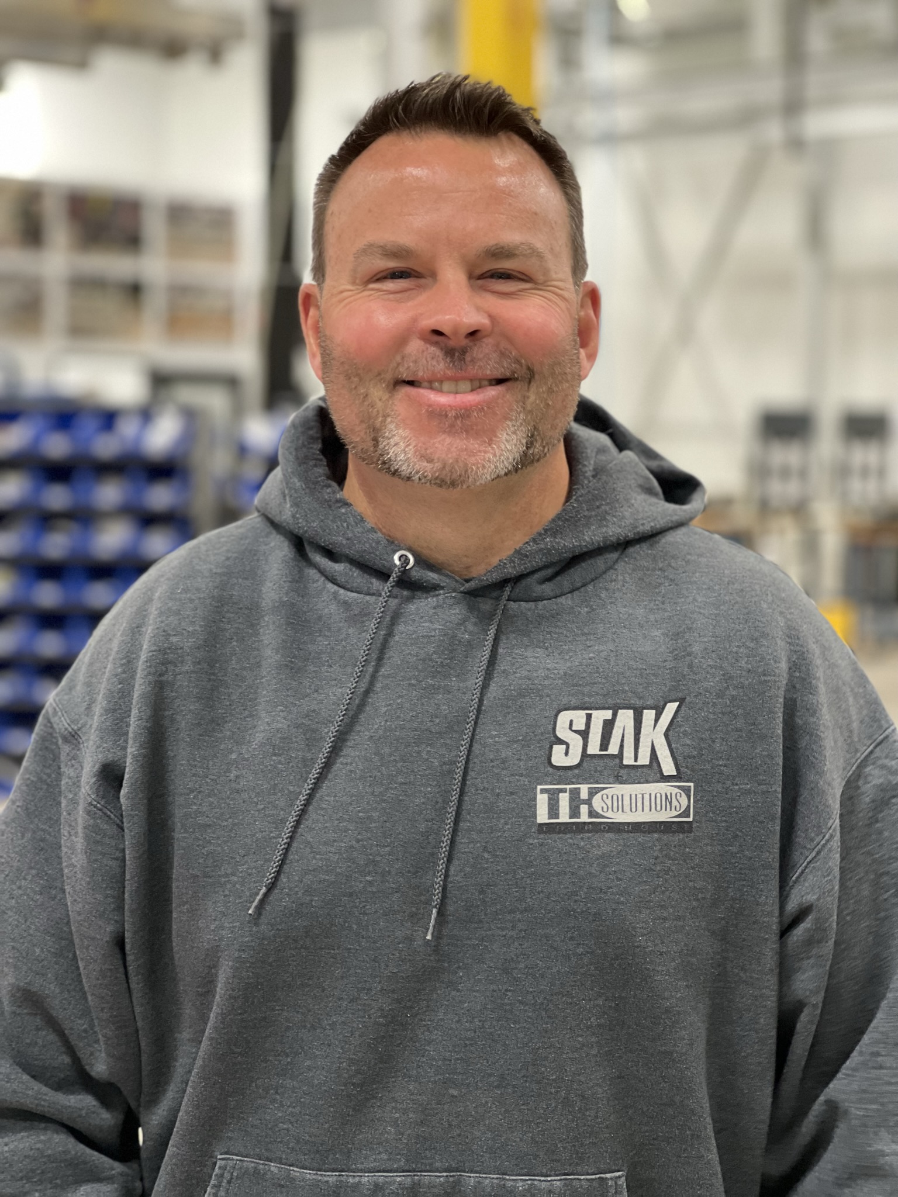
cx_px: 449
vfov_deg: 25.3
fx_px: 2663
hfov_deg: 19.1
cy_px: 598
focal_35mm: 77
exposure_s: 1/40
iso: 250
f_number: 2.8
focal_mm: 9
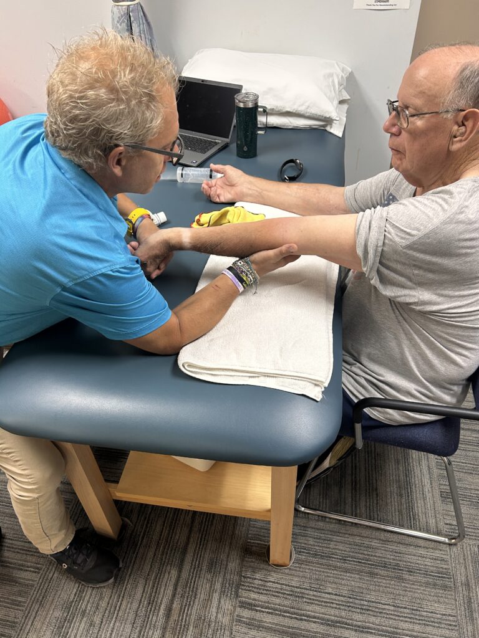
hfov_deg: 53.1
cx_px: 240
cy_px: 319
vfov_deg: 67.3
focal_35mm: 26
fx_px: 480
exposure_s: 1/60
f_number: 1.5
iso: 125
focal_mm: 5.7
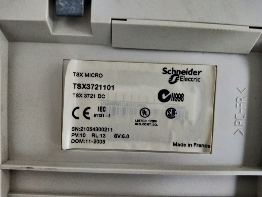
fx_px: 174
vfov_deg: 58.9
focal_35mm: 23
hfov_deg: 73.9
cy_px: 98
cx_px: 131
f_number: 1.7
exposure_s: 1/33
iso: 419
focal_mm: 3.99
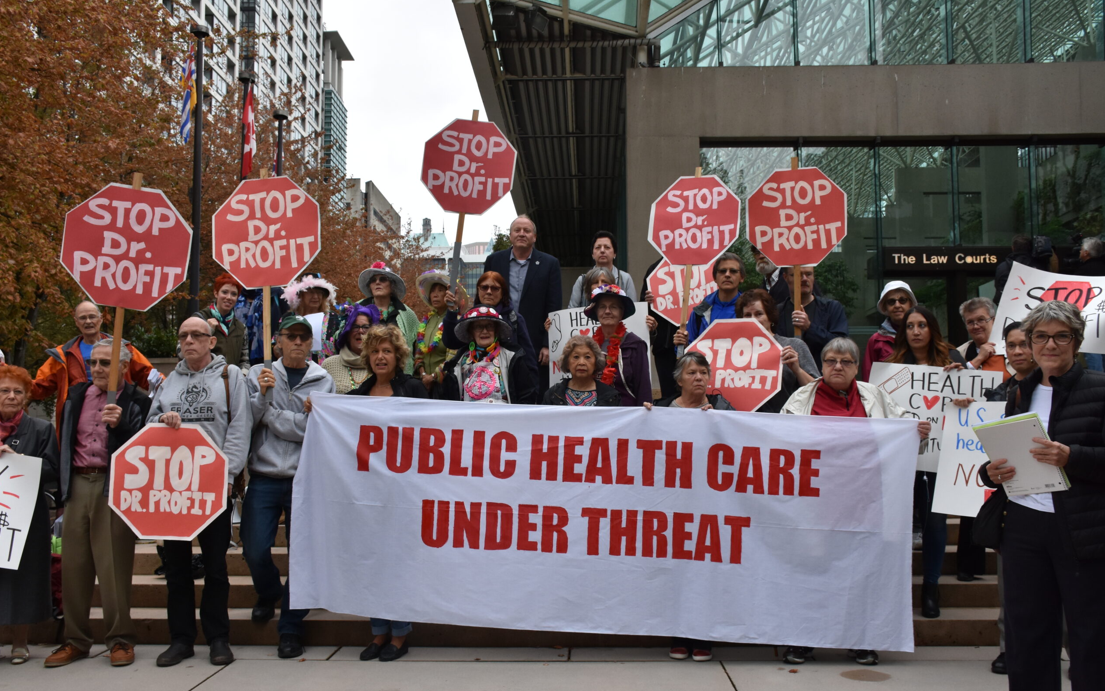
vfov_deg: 37.3
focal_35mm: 34
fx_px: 1024
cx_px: 556
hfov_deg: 56.7
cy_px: 370
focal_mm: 22
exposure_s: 1/320
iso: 640
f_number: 9
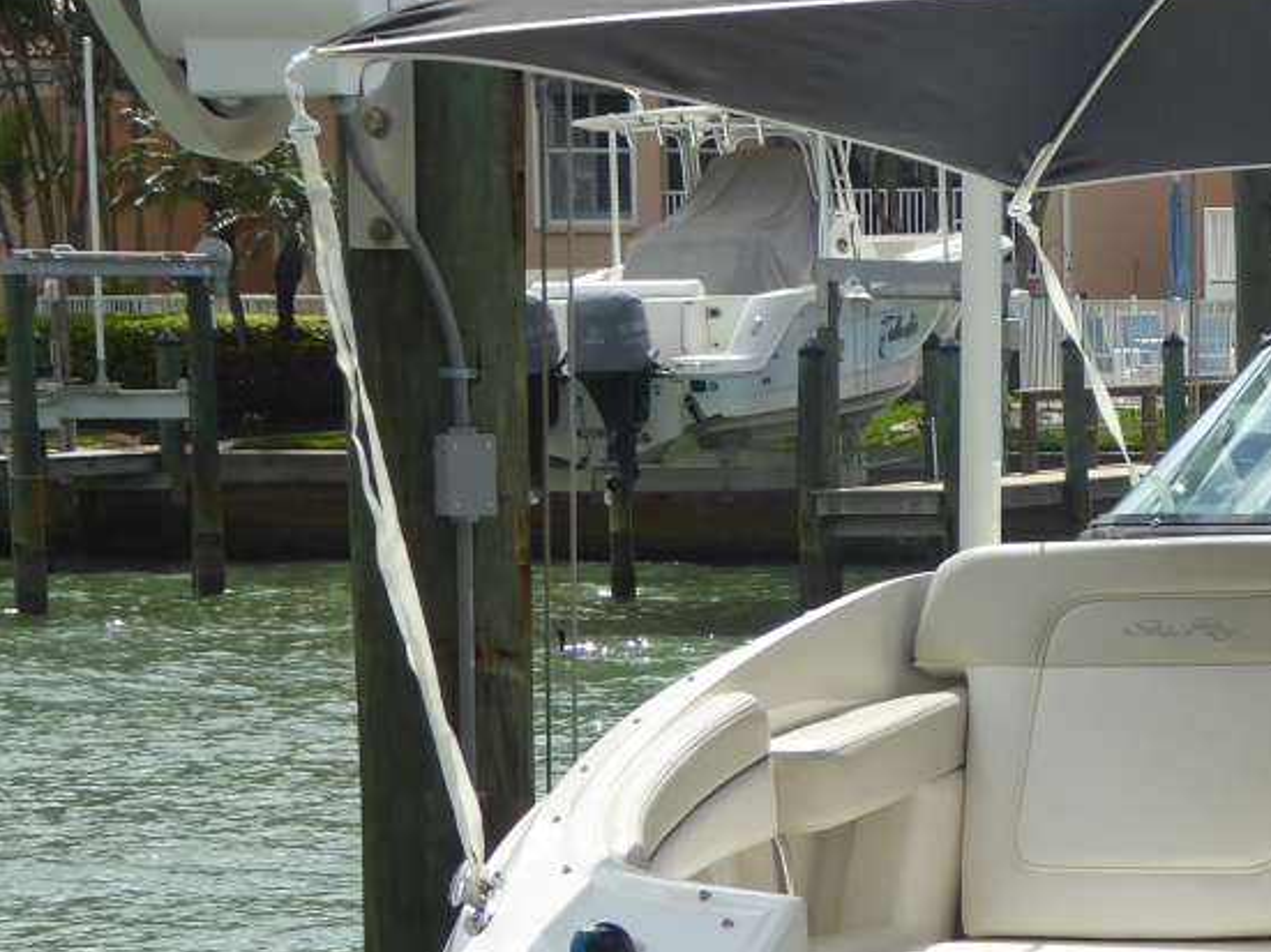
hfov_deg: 11.3
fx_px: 6241
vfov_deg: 8.7
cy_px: 703
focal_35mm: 170
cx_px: 1656
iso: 80
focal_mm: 10.9
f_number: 4.3
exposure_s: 1/640
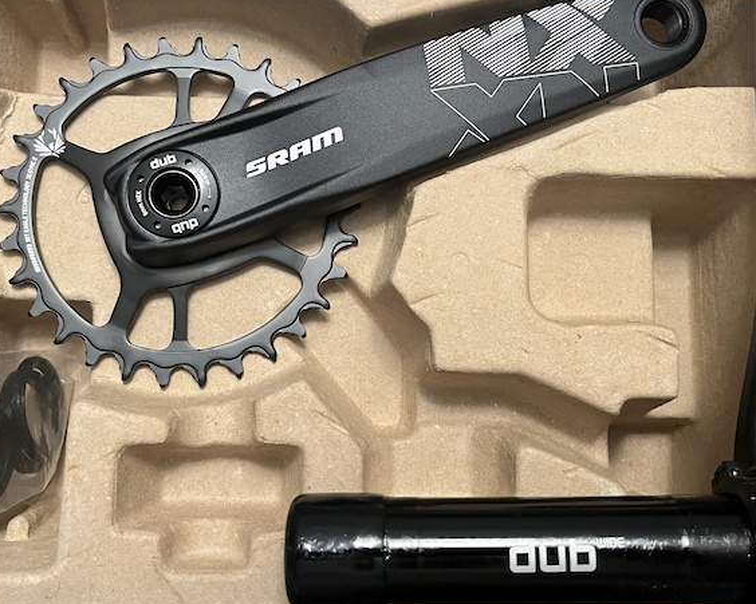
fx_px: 805
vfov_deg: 41.1
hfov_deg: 50.3
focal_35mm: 36
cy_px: 283
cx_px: 371
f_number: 1.6
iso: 400
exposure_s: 1/60
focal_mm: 5.1
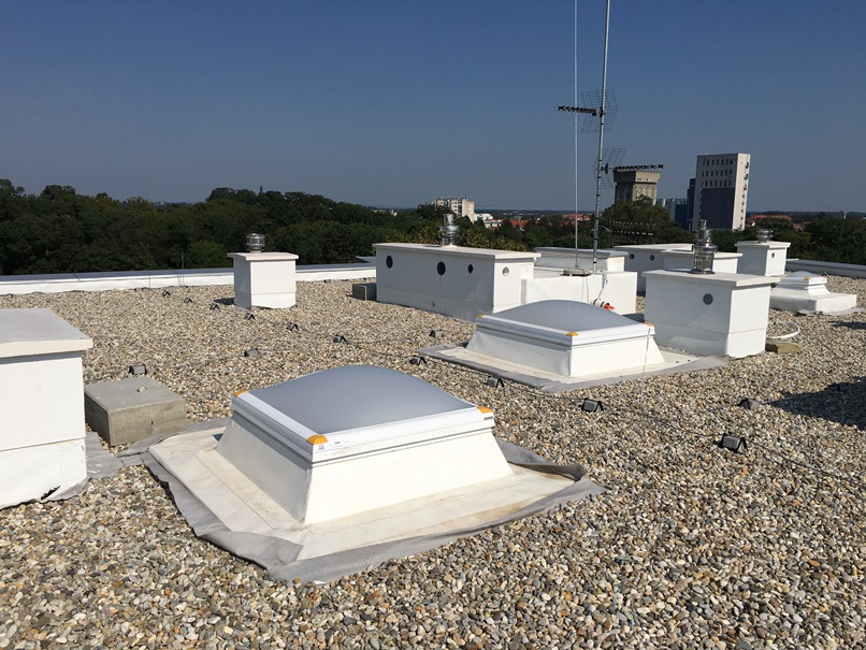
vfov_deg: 48.3
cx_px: 433
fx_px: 726
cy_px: 325
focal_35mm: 29
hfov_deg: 61.6
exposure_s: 1/5128
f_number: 2.2
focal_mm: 4.15
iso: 25
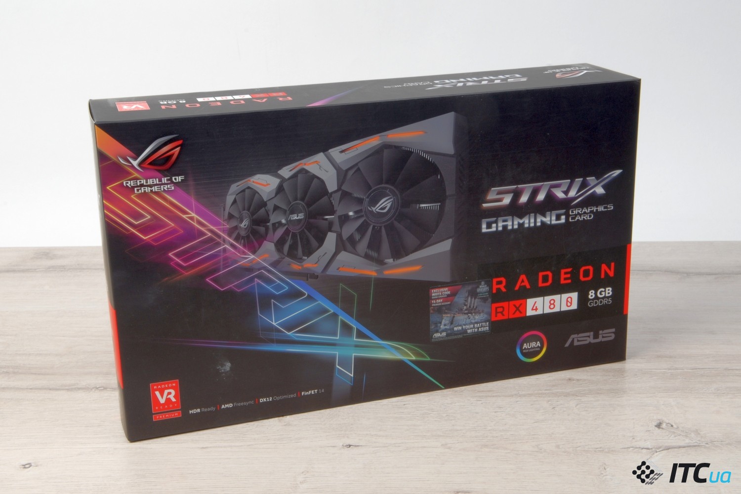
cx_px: 370
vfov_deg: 28.1
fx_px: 988
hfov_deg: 41.1
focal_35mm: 48
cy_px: 247
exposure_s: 1/100
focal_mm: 32
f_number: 18
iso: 100
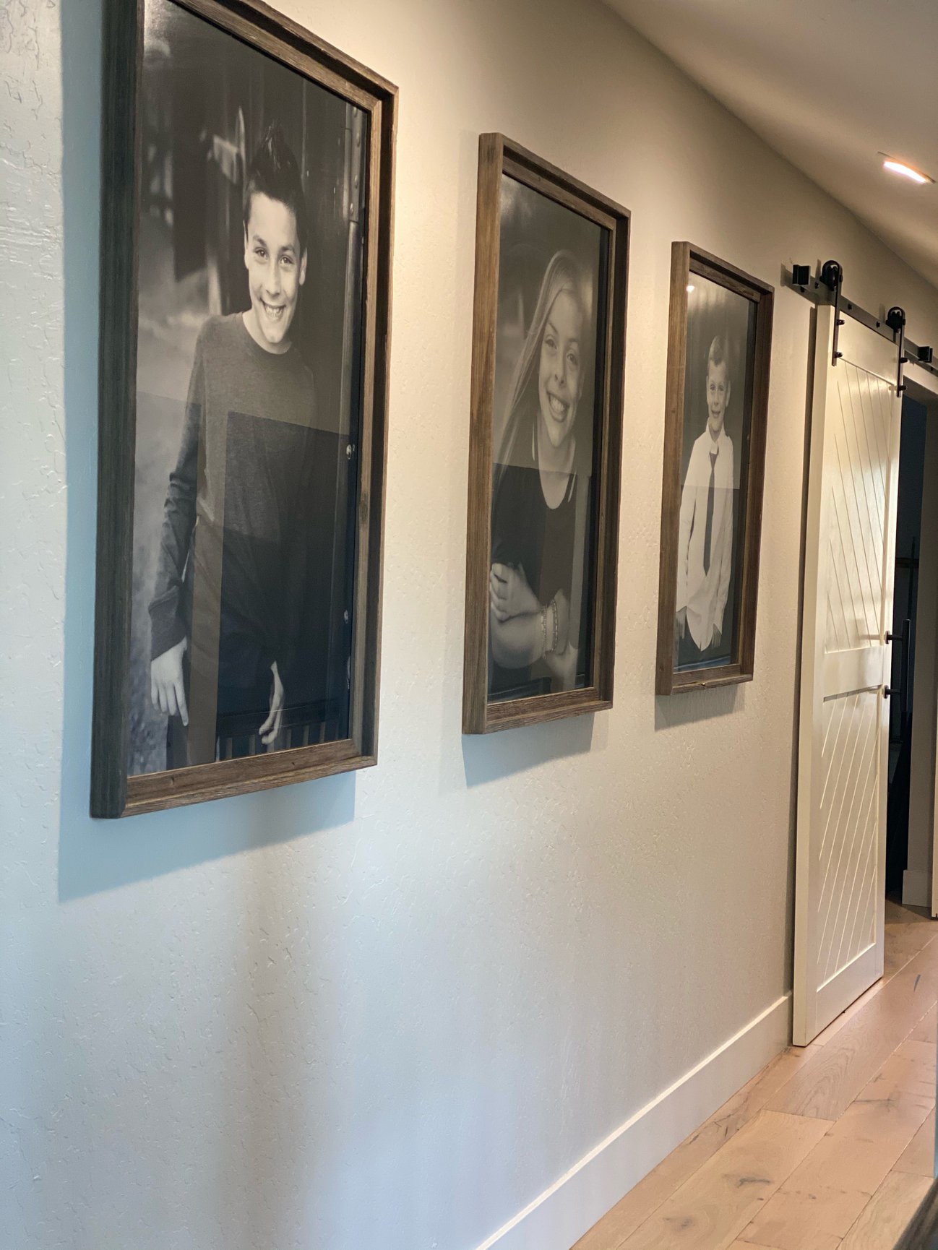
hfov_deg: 28.0
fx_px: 1878
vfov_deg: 36.8
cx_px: 469
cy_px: 625
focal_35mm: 52
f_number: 2
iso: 160
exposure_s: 1/60
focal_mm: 6
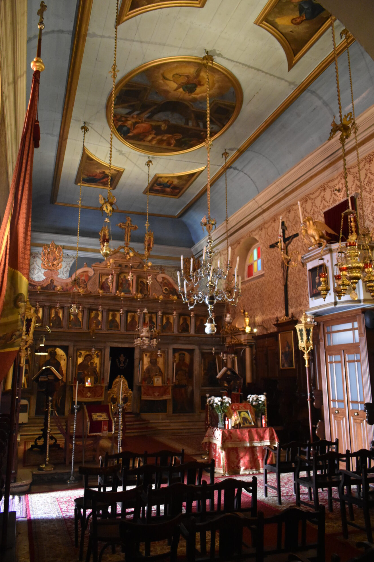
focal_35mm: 28
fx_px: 436
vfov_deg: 65.5
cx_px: 186
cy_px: 274
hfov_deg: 46.4
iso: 3200
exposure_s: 1/30
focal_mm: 18
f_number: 3.5
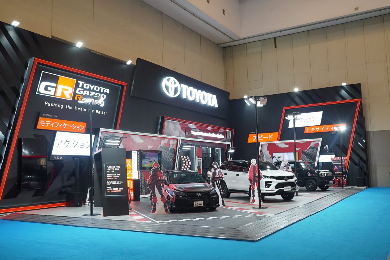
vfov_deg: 37.9
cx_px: 195
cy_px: 130
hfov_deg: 54.4
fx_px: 379
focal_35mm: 35
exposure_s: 1/100
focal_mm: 35
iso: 1600
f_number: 7.1
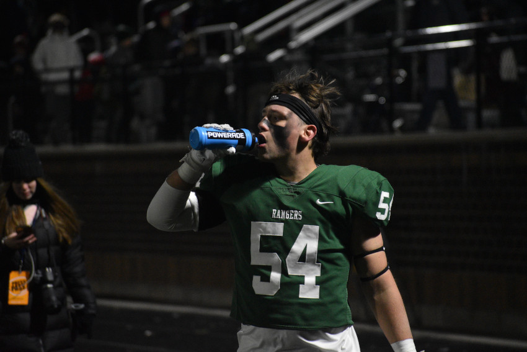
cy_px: 176
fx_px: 3623
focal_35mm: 248
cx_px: 264
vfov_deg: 5.6
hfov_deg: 8.3
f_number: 5
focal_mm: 165
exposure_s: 1/250
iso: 3200
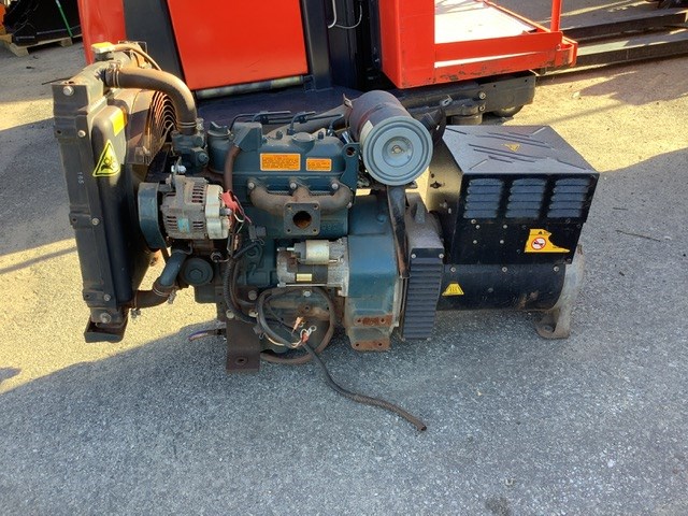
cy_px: 258
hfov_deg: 58.4
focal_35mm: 31
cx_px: 344
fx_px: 616
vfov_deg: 45.4
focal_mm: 3.3
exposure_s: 1/120
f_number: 2.4
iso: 50
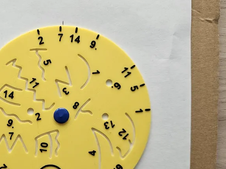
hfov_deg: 44.9
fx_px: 261
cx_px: 51
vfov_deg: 35.3
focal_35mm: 40
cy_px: 122
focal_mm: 6.3
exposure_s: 1/180
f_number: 1.7
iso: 125
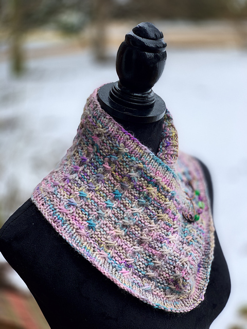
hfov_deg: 28.0
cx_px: 124
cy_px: 164
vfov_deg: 36.8
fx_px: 495
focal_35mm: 52
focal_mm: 6
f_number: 2.4
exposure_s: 1/265
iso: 16
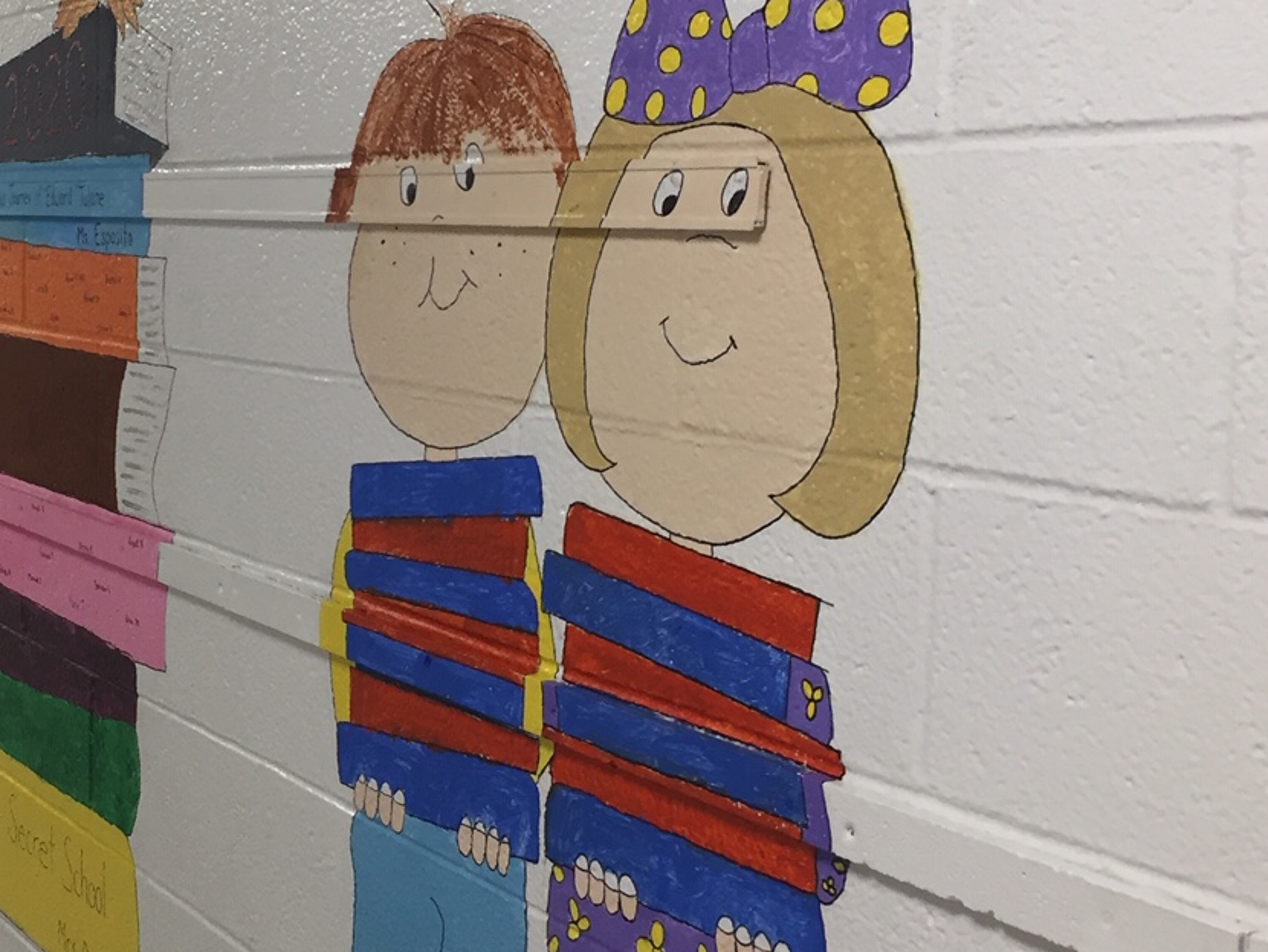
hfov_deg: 32.6
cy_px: 385
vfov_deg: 25.6
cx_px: 217
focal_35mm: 57
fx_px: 2089
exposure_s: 1/30
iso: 64
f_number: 2.2
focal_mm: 4.15
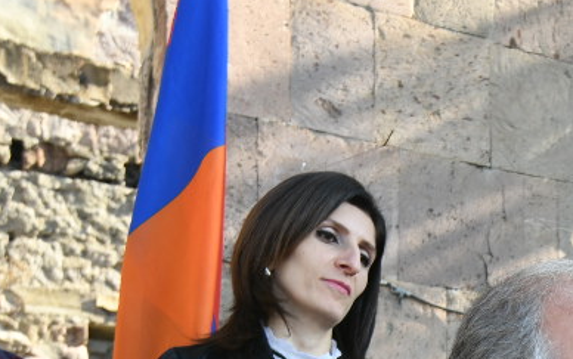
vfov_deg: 17.7
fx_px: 1063
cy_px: 498
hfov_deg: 27.8
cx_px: 614
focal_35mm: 68
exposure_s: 1/320
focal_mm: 16
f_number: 4
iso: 200
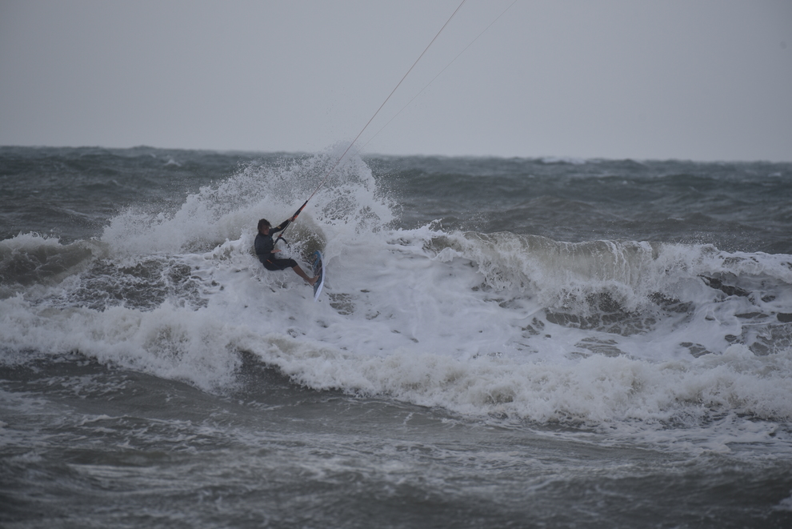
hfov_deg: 4.1
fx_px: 11004
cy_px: 264
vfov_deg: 2.8
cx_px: 396
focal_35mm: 500
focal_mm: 500
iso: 200
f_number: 7.1
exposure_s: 1/800
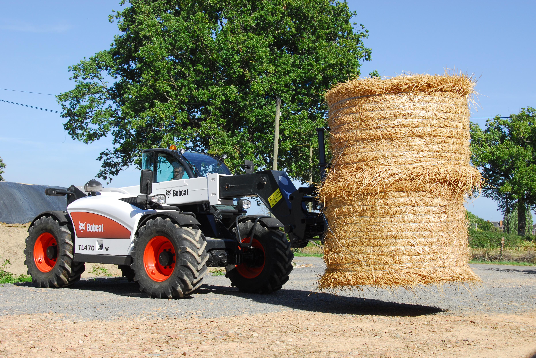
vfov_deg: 24.9
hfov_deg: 36.5
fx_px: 813
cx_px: 269
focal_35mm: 55
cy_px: 185
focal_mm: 35
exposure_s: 1/320
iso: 200
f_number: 9
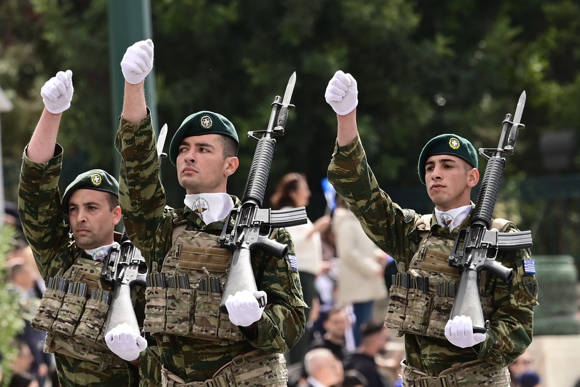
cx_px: 290
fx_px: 3222
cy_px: 194
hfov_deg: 10.3
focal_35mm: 200
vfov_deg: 6.9
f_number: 5.6
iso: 250
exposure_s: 1/2000
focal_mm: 200
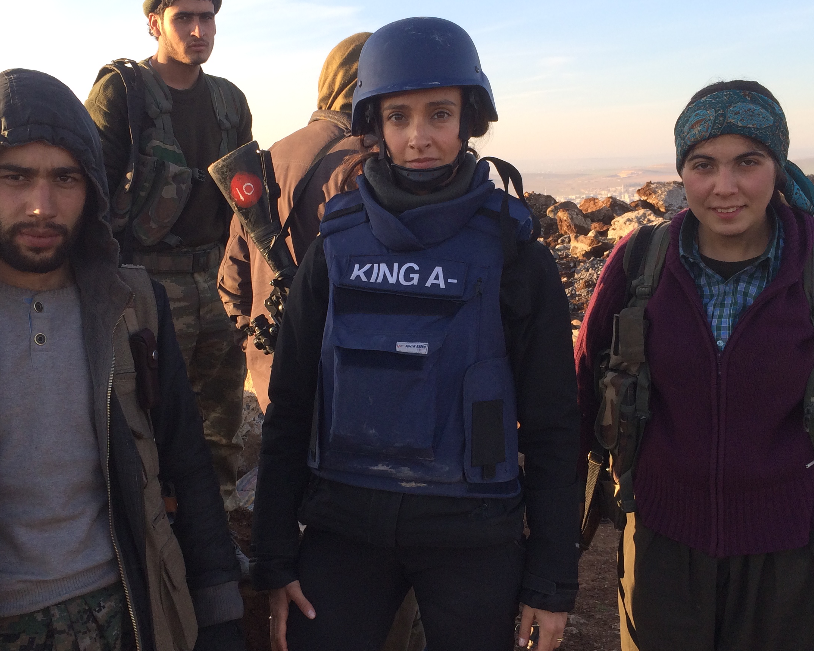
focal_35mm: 43
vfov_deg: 34.9
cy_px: 332
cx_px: 408
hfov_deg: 42.9
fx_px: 1036
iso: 32
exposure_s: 1/436
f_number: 2.2
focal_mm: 4.15
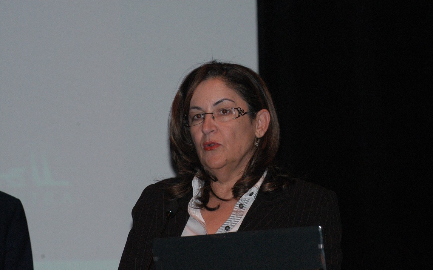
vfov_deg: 5.3
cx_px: 223
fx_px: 2933
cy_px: 127
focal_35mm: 249
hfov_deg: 8.4
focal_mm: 155
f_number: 5.6
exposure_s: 1/60
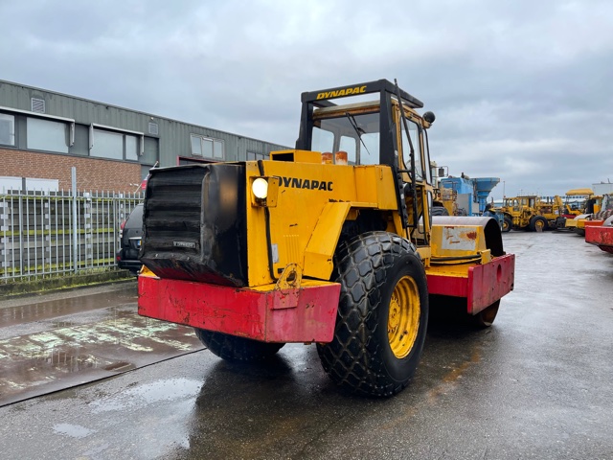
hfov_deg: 67.3
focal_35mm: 26
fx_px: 460
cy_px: 230
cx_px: 306
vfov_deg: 53.1
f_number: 1.6
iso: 32
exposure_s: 1/275
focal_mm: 5.1
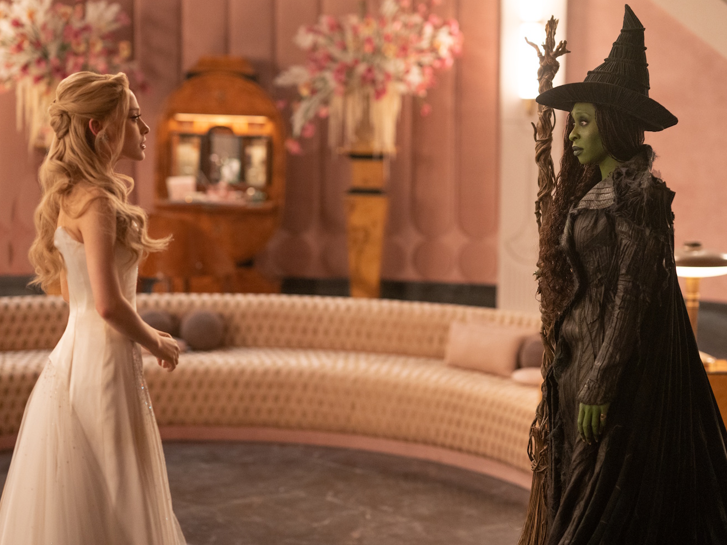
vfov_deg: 15.9
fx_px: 1954
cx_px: 375
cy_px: 271
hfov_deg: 21.1
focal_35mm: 93
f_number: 2
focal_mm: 85
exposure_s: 1/125
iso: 3200
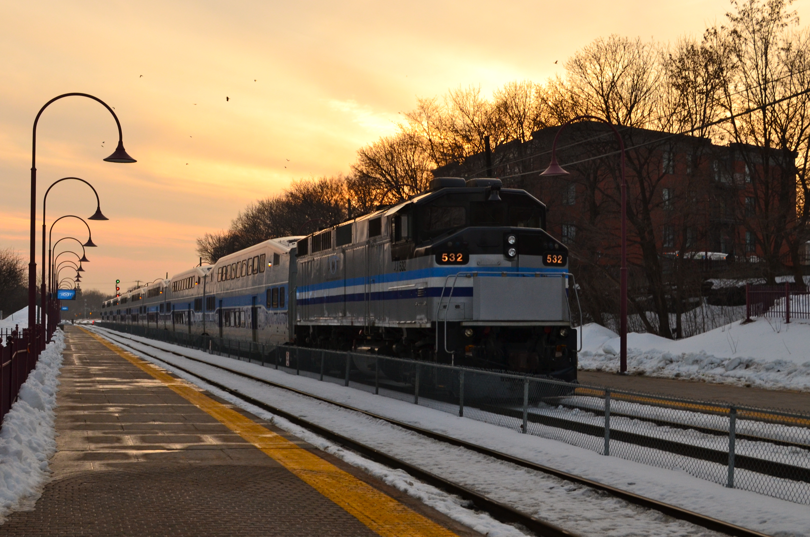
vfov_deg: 29.7
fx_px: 1010
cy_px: 268
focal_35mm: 45
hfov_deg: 43.7
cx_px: 405
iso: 400
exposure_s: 1/200
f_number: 10
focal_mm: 30
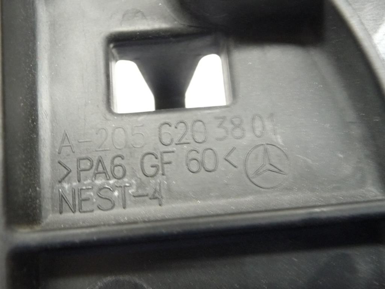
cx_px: 192
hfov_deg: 49.0
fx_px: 423
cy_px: 144
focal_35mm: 38
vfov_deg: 37.7
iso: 400
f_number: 3.3
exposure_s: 1/10
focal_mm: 4.7
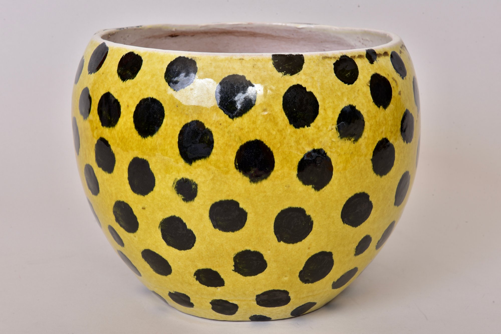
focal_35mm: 70
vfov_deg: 19.5
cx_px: 250
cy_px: 167
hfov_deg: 28.8
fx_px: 974
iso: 125
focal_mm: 70
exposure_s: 1/160
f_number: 18
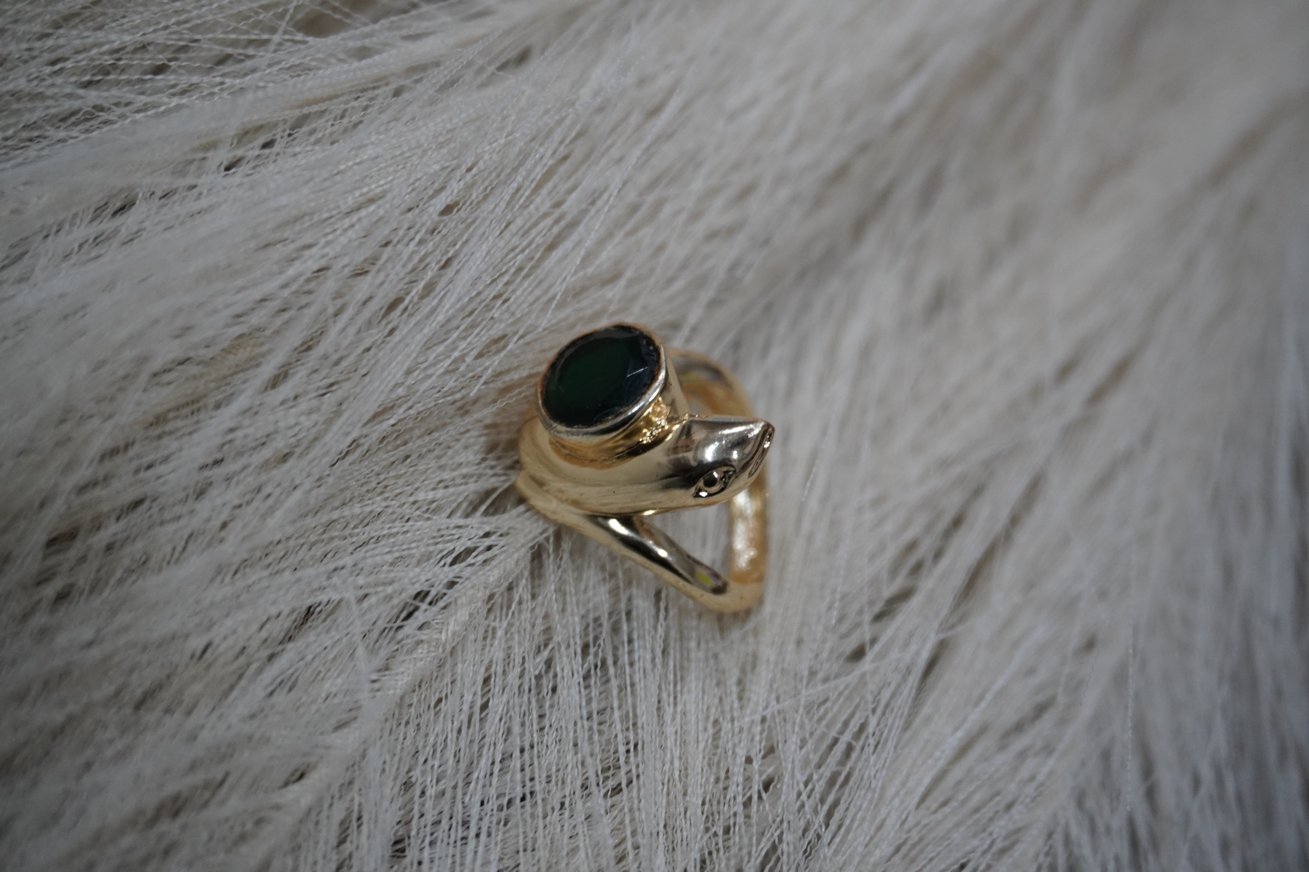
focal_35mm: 50
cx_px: 654
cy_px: 436
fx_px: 1800
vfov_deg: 27.3
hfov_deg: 40.0
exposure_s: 1/50
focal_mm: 33
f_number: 5
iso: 1000
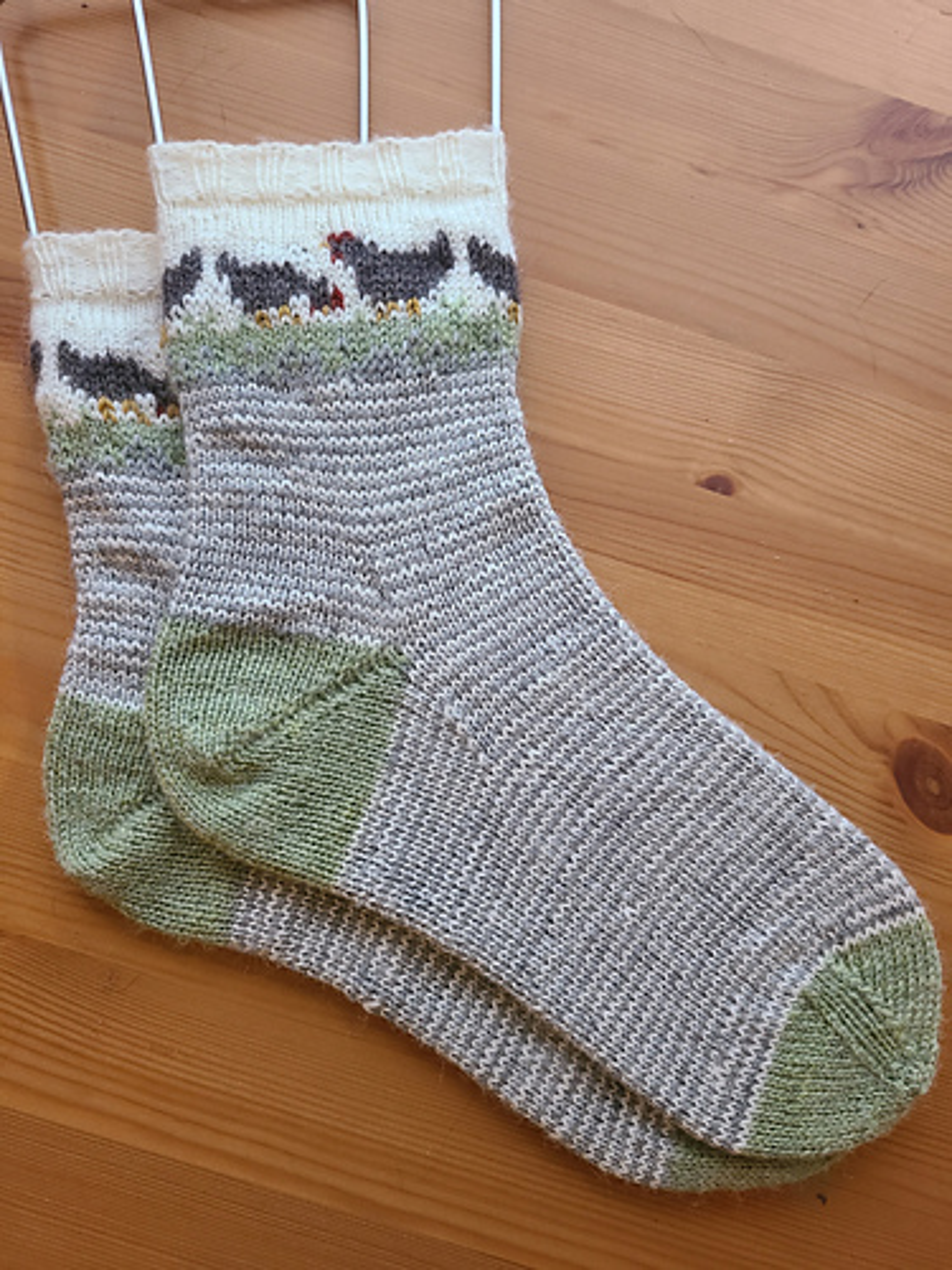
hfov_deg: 53.1
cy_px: 635
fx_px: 953
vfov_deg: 67.3
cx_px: 476
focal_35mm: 26
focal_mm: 5.4
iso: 500
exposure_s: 1/40
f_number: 1.8
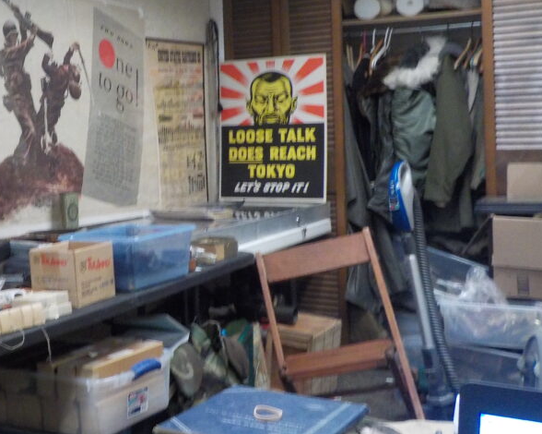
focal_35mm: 51
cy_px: 139
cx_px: 76
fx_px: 818
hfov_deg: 35.0
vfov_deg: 29.4
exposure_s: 1/13
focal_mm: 4.1
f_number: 3.3
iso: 400
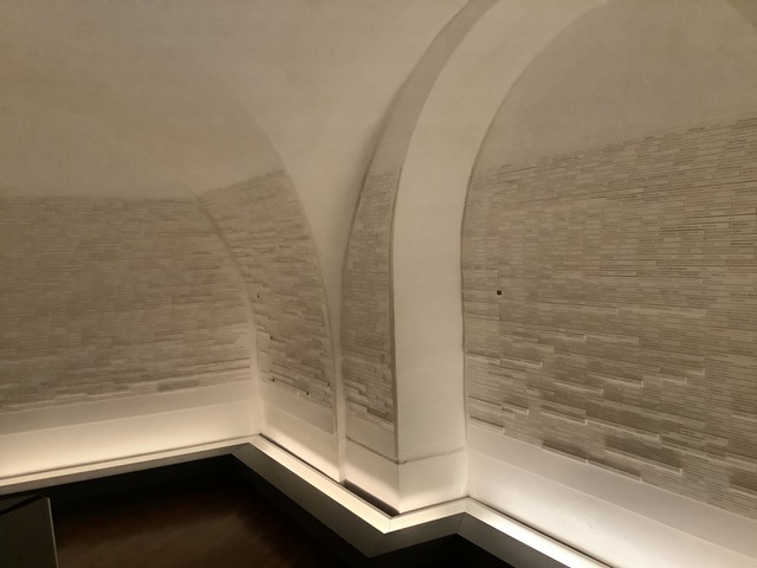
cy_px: 284
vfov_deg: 45.4
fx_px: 678
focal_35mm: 31
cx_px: 378
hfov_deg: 58.4
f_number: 2.4
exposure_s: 1/40
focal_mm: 3.3
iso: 400
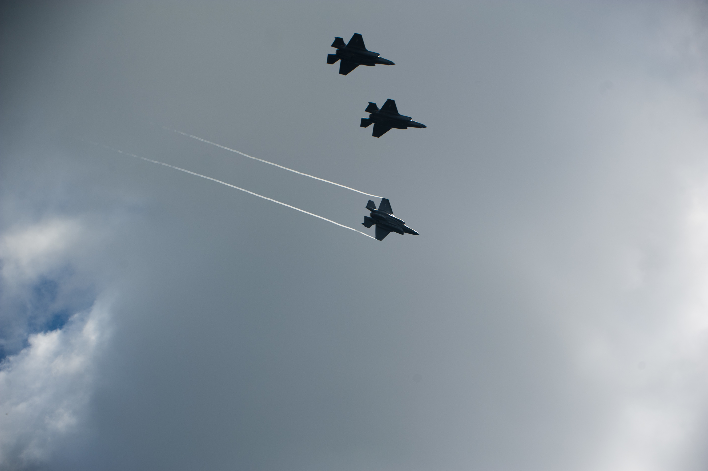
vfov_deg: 9.8
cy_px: 236
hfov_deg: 14.7
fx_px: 2752
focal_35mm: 140
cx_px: 354
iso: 125
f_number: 6.3
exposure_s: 1/1000
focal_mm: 140
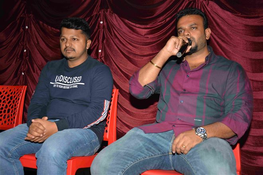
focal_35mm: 44
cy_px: 88
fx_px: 321
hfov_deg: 44.5
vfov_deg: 30.5
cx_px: 132
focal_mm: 44
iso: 200
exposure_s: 1/125
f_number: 5.6
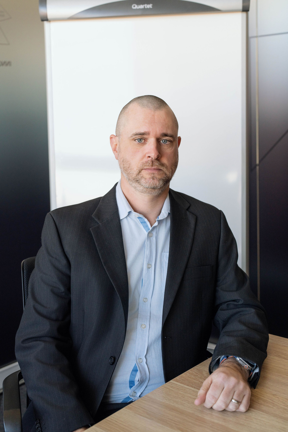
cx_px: 144
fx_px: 600
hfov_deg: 27.0
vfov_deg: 39.6
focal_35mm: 50
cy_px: 216
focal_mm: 50
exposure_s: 1/200
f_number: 4
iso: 1000
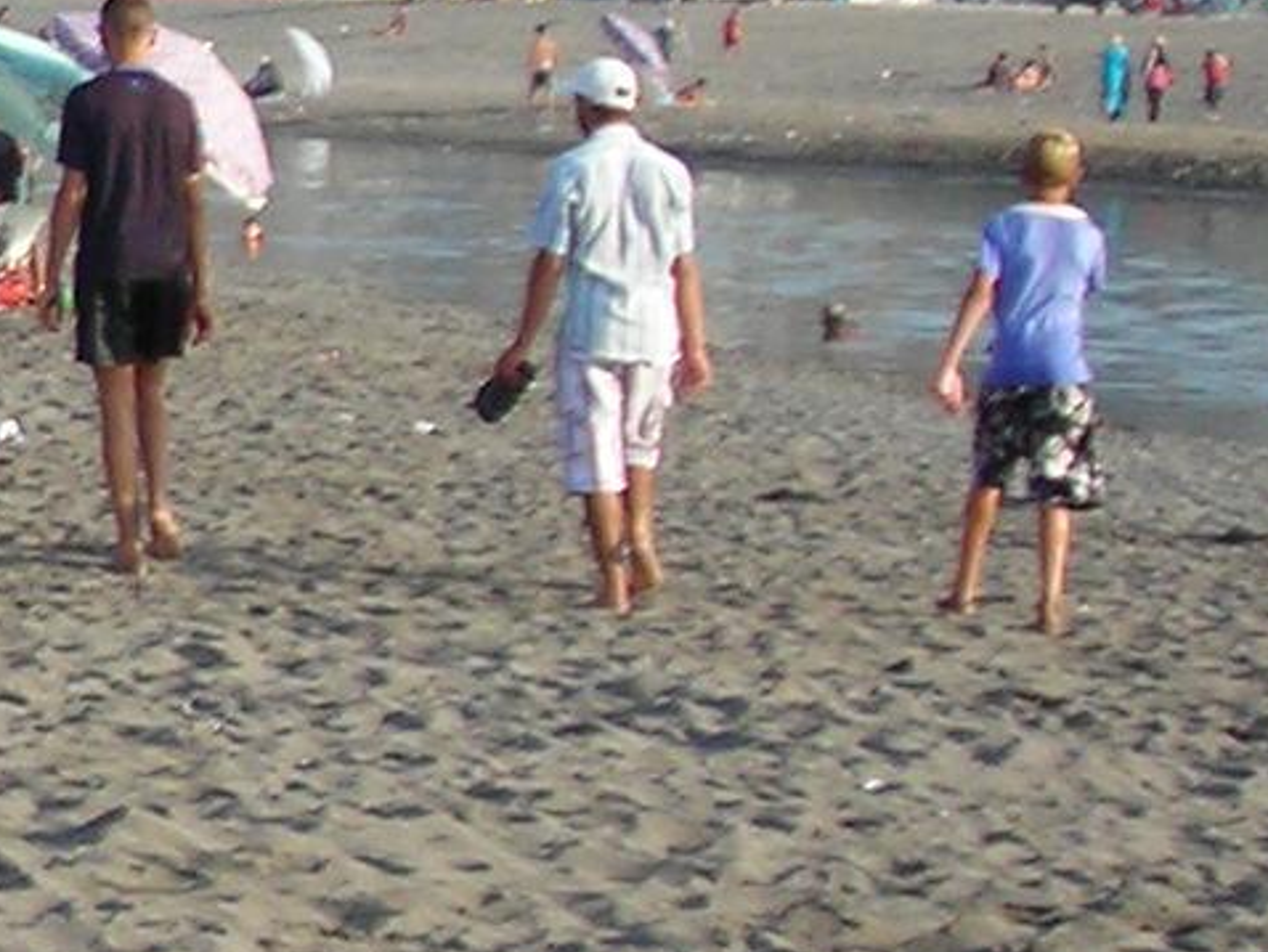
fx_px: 7550
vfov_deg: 7.2
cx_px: -1629
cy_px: 424
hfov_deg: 8.8
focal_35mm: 206
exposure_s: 1/267
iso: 50
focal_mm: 6.3
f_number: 3.2
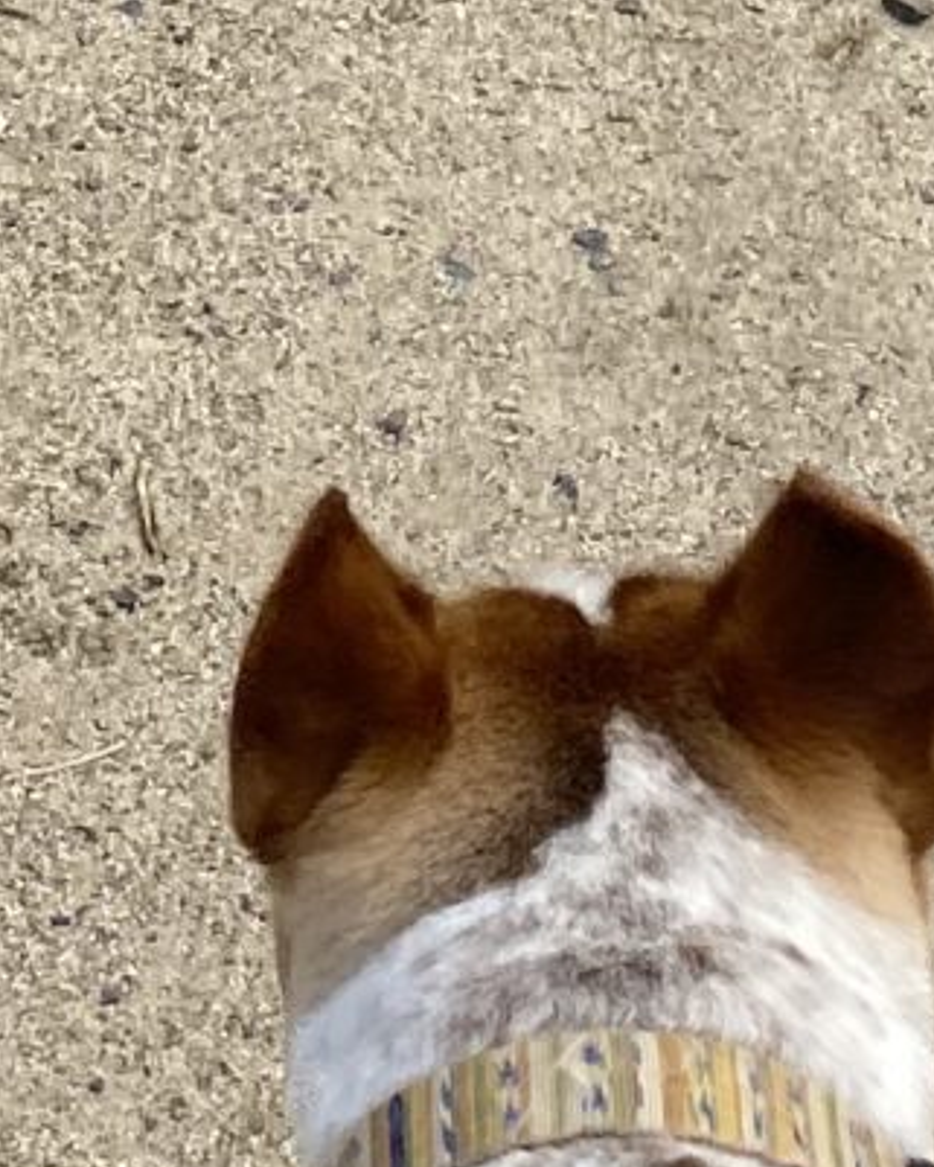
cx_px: 17
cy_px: -1496
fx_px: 5596
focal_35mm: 162
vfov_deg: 10.5
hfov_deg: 9.5
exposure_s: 1/1808
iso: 32
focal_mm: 4.25
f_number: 1.8
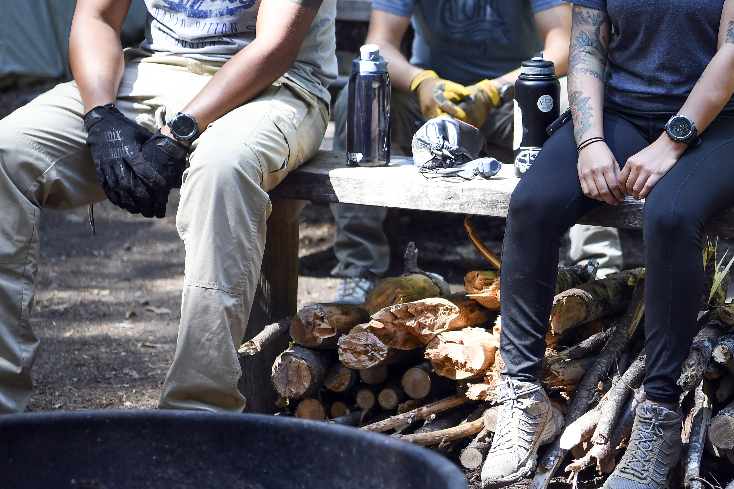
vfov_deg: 9.6
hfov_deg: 14.2
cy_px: 125
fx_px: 2915
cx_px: 679
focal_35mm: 143
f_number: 3.2
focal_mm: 70
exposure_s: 1/250
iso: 500
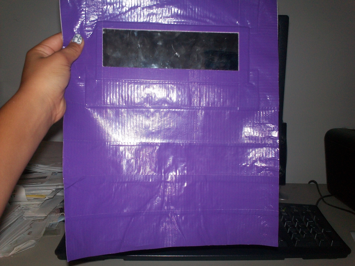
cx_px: 178
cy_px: 133
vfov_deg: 37.7
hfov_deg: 49.0
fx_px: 390
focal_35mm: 38
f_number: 4.5
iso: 80
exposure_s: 1/30
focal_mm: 6.3
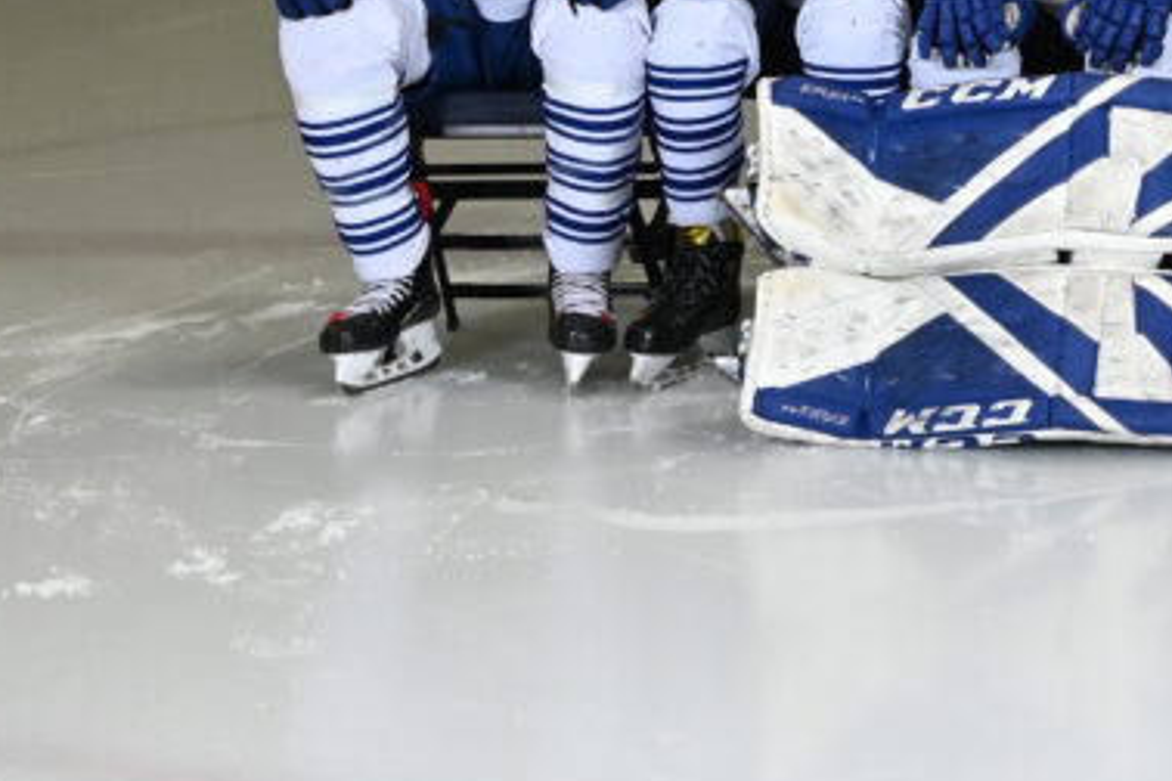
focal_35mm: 138
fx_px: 4492
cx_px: 1891
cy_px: -217
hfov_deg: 13.7
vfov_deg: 9.8
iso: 640
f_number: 9
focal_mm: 34
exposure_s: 1/100
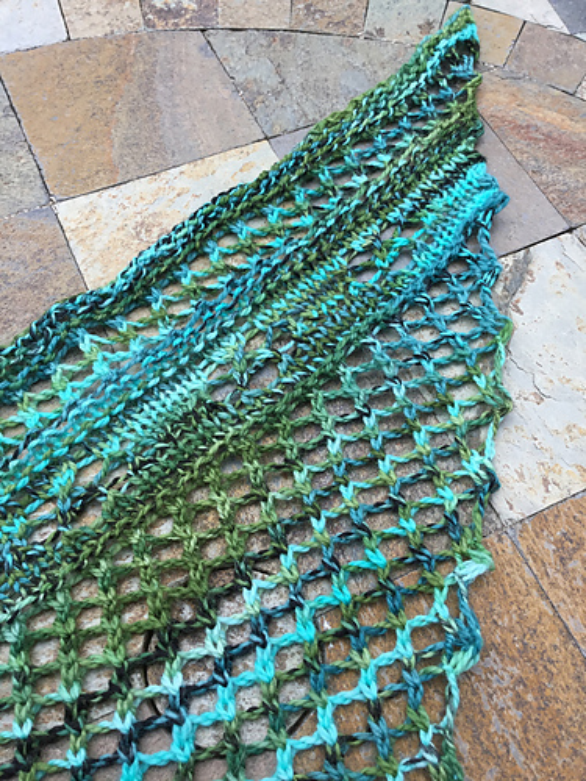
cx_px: 293
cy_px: 390
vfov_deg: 58.4
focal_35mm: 31
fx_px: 700
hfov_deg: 45.4
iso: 25
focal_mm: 3.3
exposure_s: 1/224
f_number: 2.4
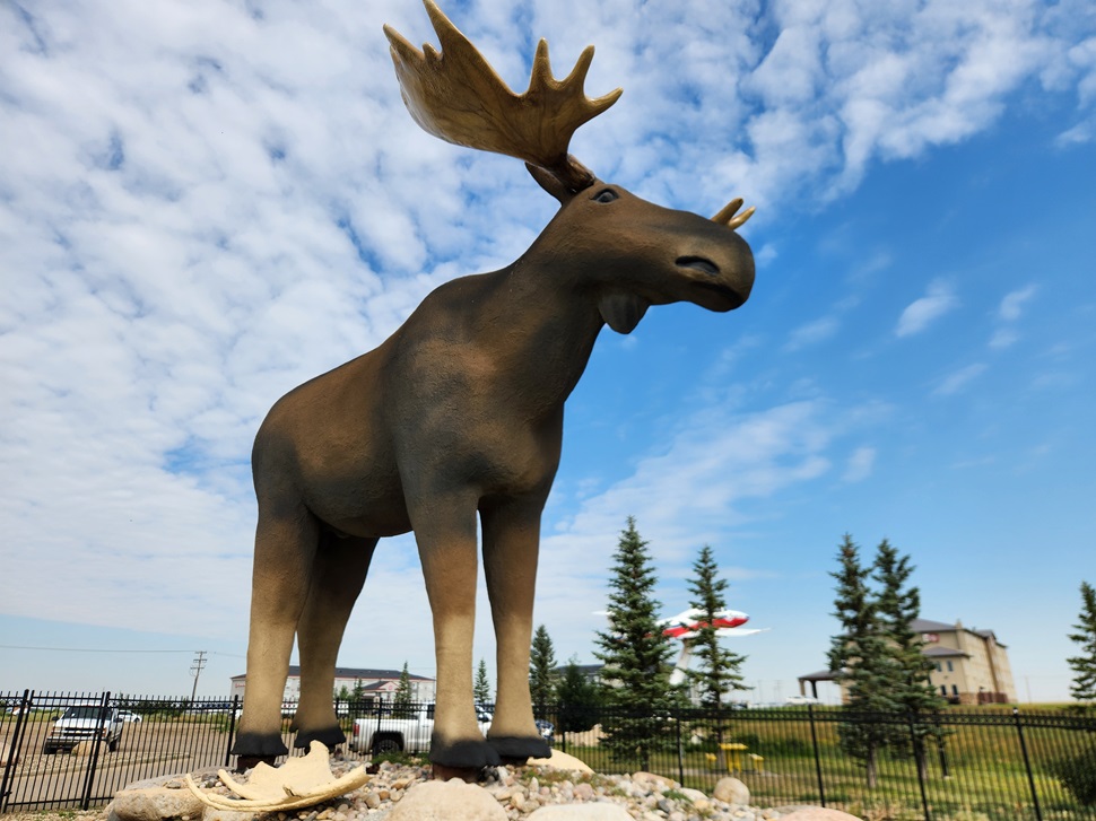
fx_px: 728
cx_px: 548
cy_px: 410
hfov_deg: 73.9
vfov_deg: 58.9
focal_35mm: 23
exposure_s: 1/1765
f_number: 1.8
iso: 20
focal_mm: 5.4
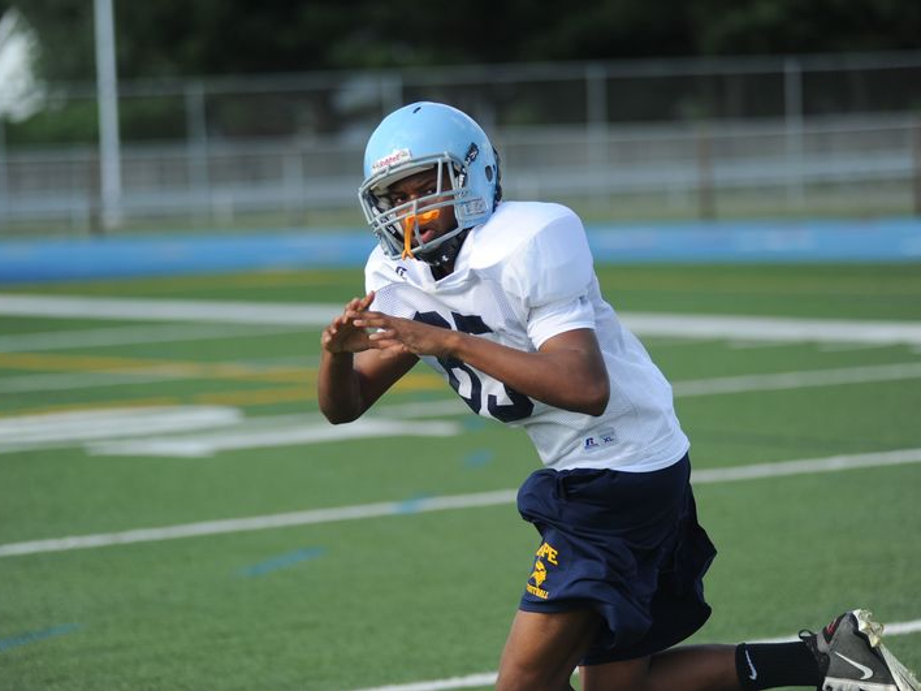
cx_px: 444
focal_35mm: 163
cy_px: 346
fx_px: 4337
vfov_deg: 9.1
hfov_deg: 12.1
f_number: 2.8
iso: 400
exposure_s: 1/4000
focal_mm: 150
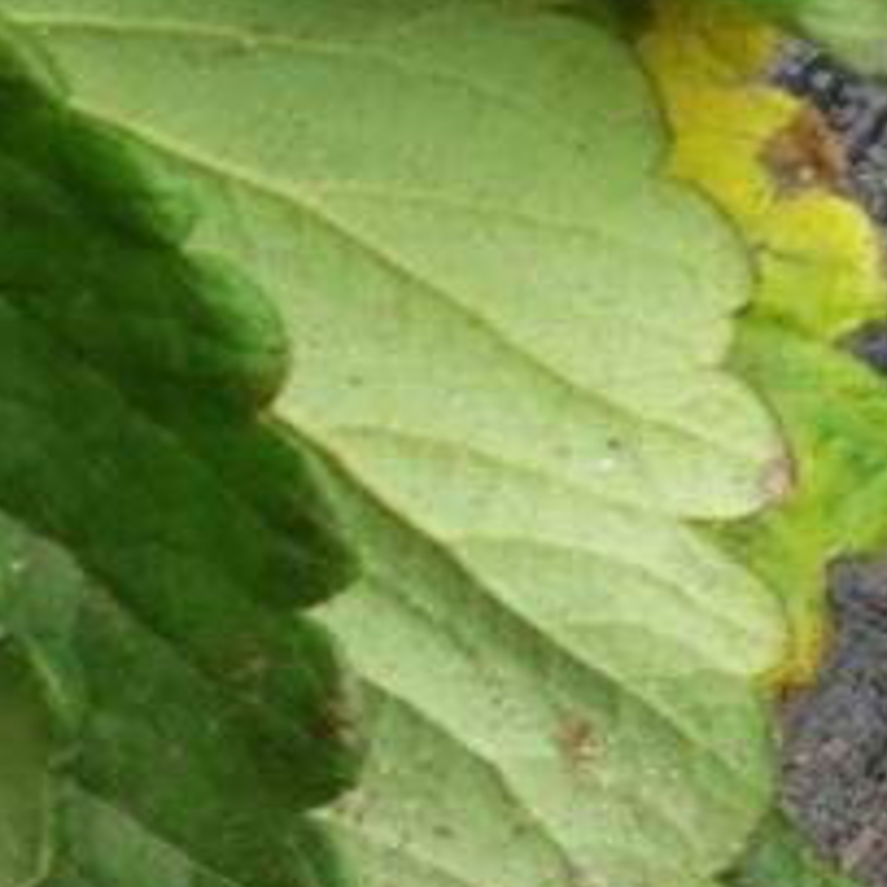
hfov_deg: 13.7
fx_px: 3363
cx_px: 1516
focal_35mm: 116
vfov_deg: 14.1
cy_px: -450
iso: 50
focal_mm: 4.3
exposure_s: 1/188
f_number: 2.4
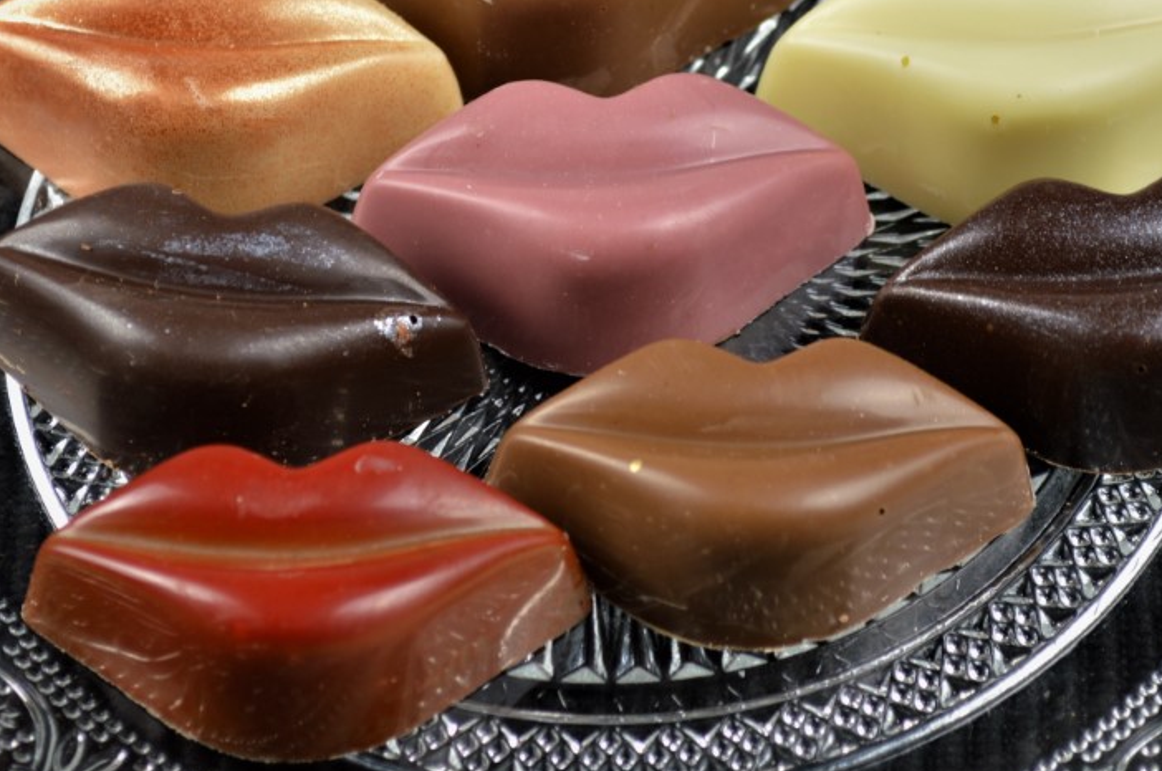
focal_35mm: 136
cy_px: 316
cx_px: 678
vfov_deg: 10.1
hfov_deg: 15.1
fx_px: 4378
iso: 100
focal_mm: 55
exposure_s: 1/6
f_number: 7.1
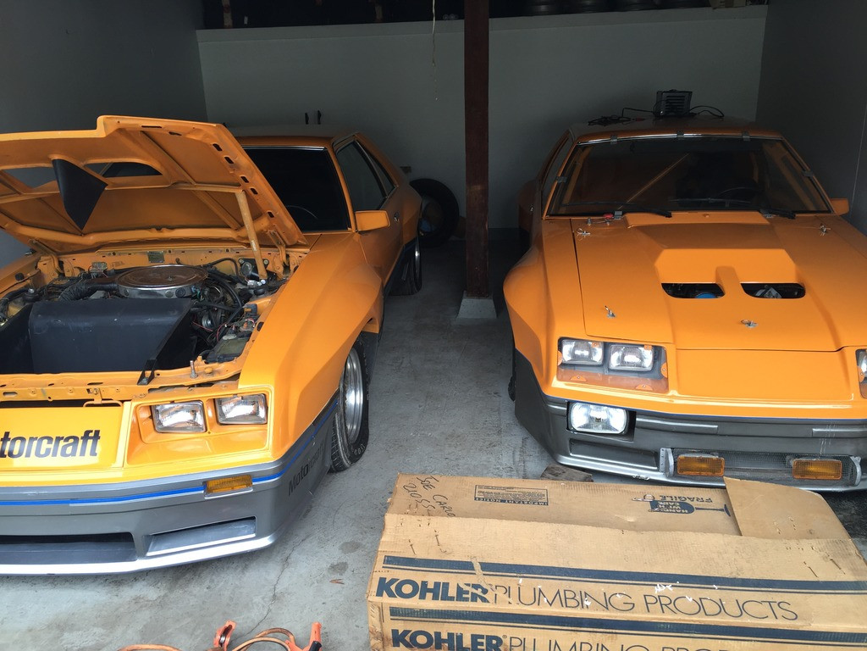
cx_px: 434
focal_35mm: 29
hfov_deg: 61.7
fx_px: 726
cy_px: 326
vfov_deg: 48.2
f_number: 2.2
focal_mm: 4.15
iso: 32
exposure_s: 1/120
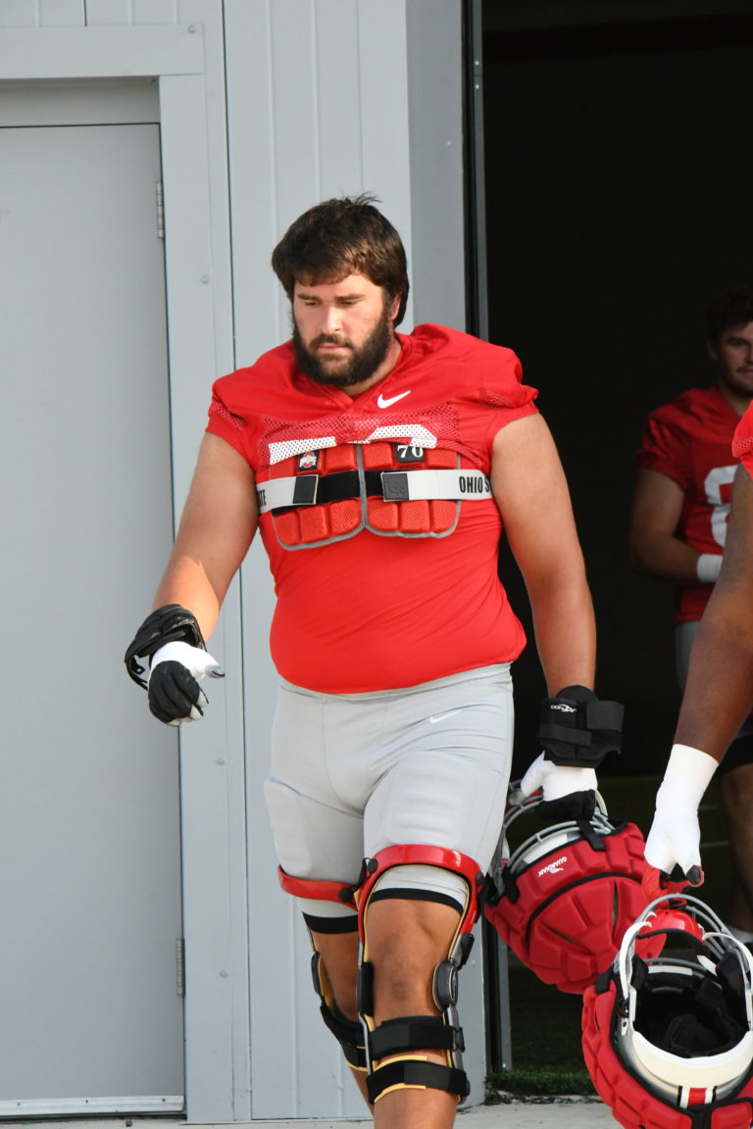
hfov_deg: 4.7
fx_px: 9176
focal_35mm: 292
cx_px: 376
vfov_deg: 7.0
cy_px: 564
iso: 2500
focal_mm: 195
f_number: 13
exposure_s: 1/500
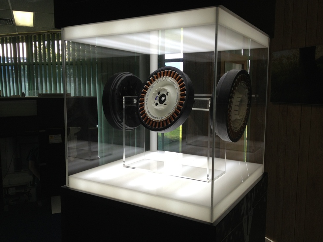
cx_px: 162
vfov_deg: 40.7
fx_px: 327
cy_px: 121
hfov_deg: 52.6
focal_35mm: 35
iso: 50
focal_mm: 4.28
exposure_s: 1/120
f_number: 2.4
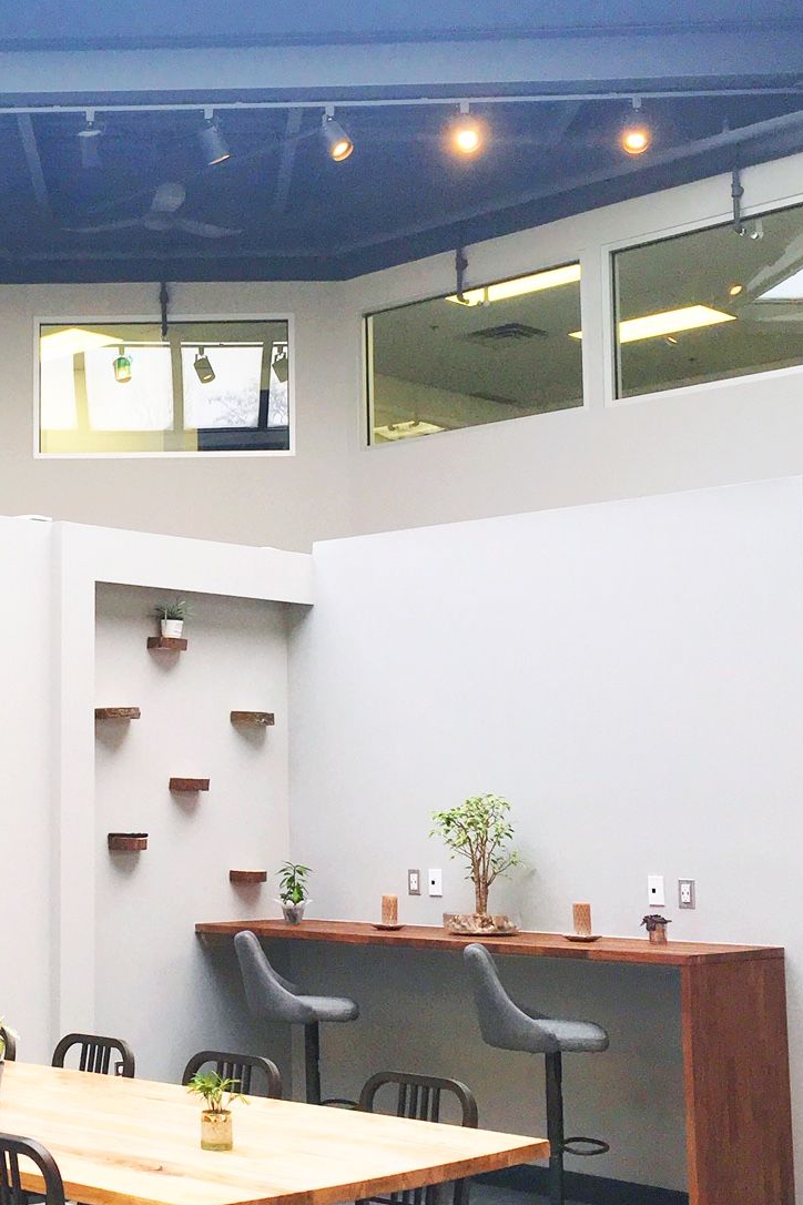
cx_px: 83
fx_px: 1874
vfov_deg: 35.6
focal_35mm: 56
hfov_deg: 23.6
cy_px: 594
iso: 40
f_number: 2.2
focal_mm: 4.15
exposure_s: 1/120
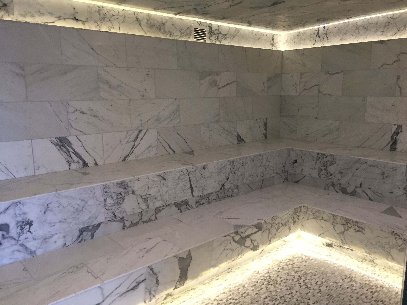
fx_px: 341
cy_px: 152
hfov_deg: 61.7
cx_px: 204
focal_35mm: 29
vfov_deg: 48.2
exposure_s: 1/30
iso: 32
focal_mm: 4.15
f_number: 2.2
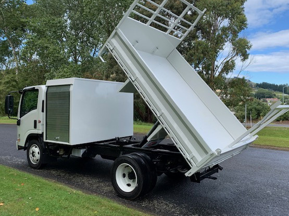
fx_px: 250
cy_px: 97
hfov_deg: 60.0
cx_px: 150
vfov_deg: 46.7
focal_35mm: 30
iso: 25
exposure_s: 1/936
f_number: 1.8
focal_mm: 4.25
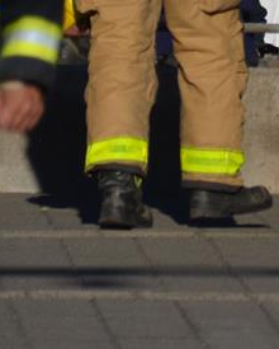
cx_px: 482
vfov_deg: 0.9
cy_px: -168
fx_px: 21510
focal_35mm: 2084
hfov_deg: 0.7
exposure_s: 1/1250
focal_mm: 250
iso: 200
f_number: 6.3
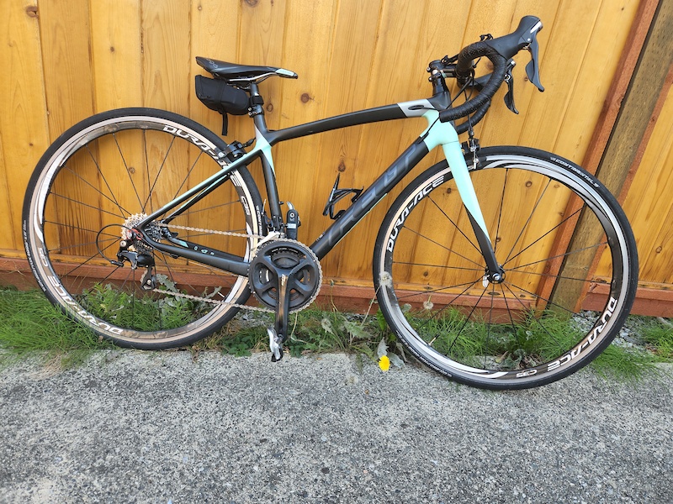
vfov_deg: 58.9
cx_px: 336
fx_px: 447
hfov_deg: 73.9
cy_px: 252
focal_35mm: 23
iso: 25
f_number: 1.8
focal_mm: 5.4
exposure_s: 1/180
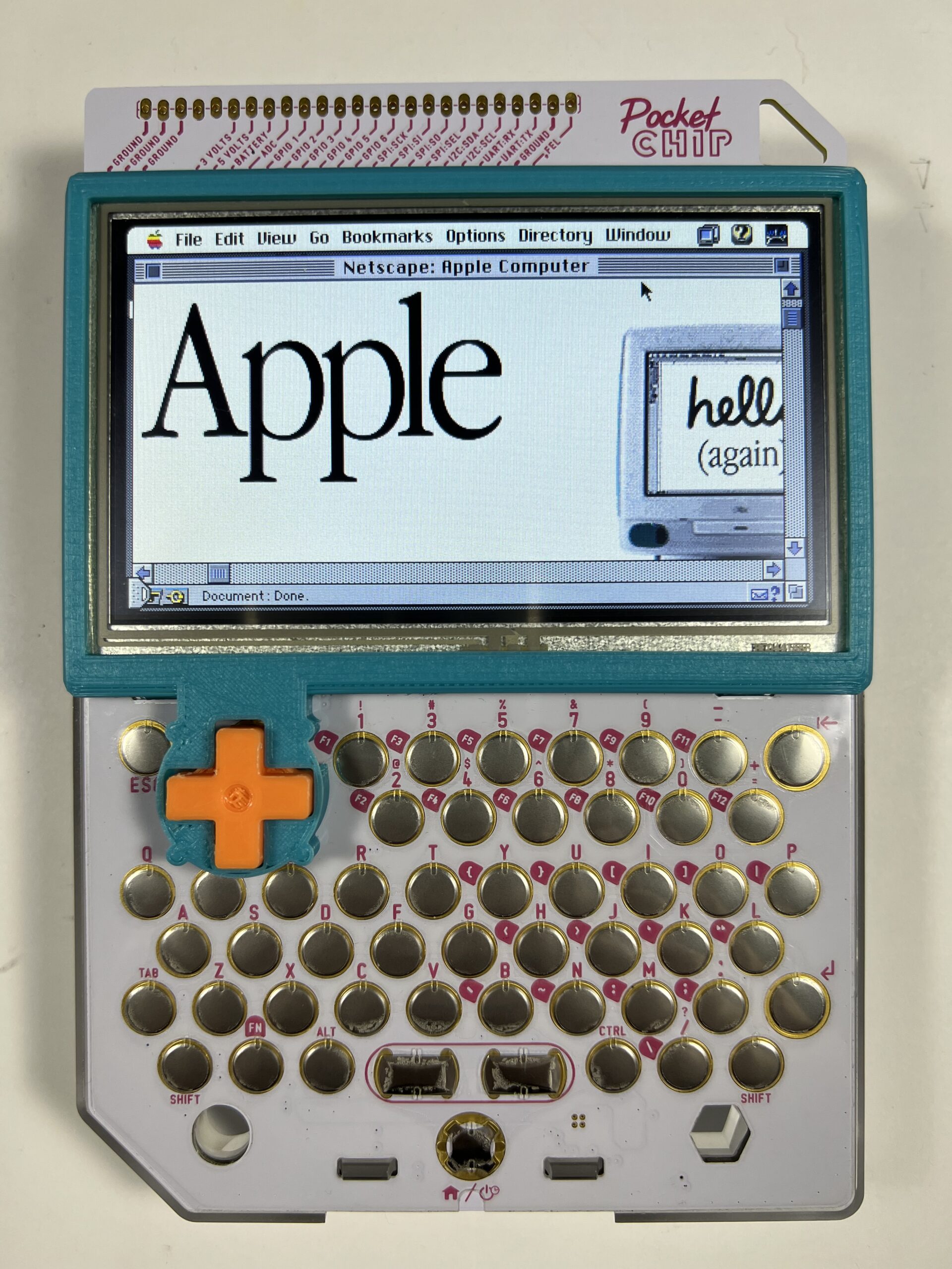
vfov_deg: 67.3
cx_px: 476
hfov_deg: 53.1
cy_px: 634
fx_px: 953
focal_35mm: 26
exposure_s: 1/121
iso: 64
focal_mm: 5.7
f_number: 1.5
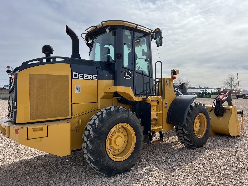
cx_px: 124
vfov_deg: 53.1
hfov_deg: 67.3
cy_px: 93
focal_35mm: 26
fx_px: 186
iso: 50
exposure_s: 1/3077
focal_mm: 5.7
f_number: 1.5
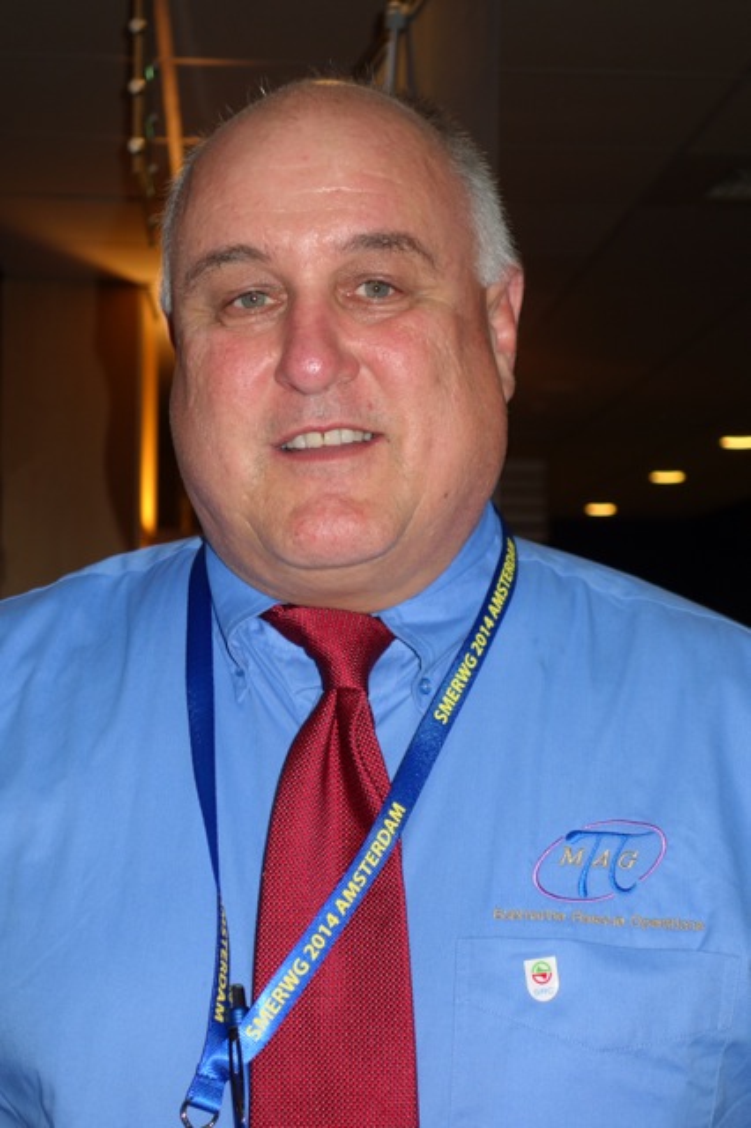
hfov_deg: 19.2
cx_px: 376
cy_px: 564
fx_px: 2224
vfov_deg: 28.5
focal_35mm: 71
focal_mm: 26.26
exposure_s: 1/30
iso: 200
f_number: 4
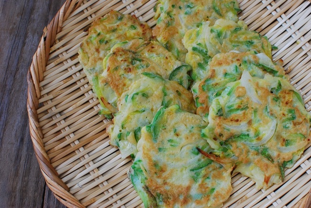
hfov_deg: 37.8
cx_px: 156
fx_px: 454
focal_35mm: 52
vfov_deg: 25.8
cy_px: 104
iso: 100
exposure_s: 1/5
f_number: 4.5
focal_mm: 35
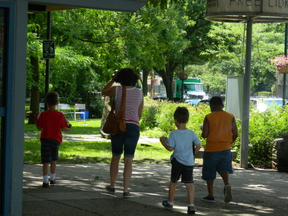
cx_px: 144
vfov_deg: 14.4
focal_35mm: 103
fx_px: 856
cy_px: 108
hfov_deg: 19.1
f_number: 4.5
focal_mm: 18.6
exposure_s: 1/500
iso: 360
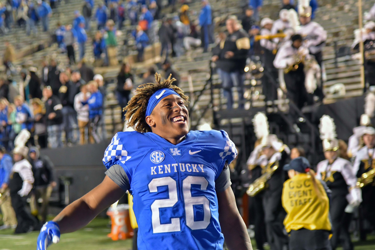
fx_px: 1640
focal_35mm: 158
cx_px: 188
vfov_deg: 8.7
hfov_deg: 13.0
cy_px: 125
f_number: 4
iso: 1250
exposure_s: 1/250
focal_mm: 105
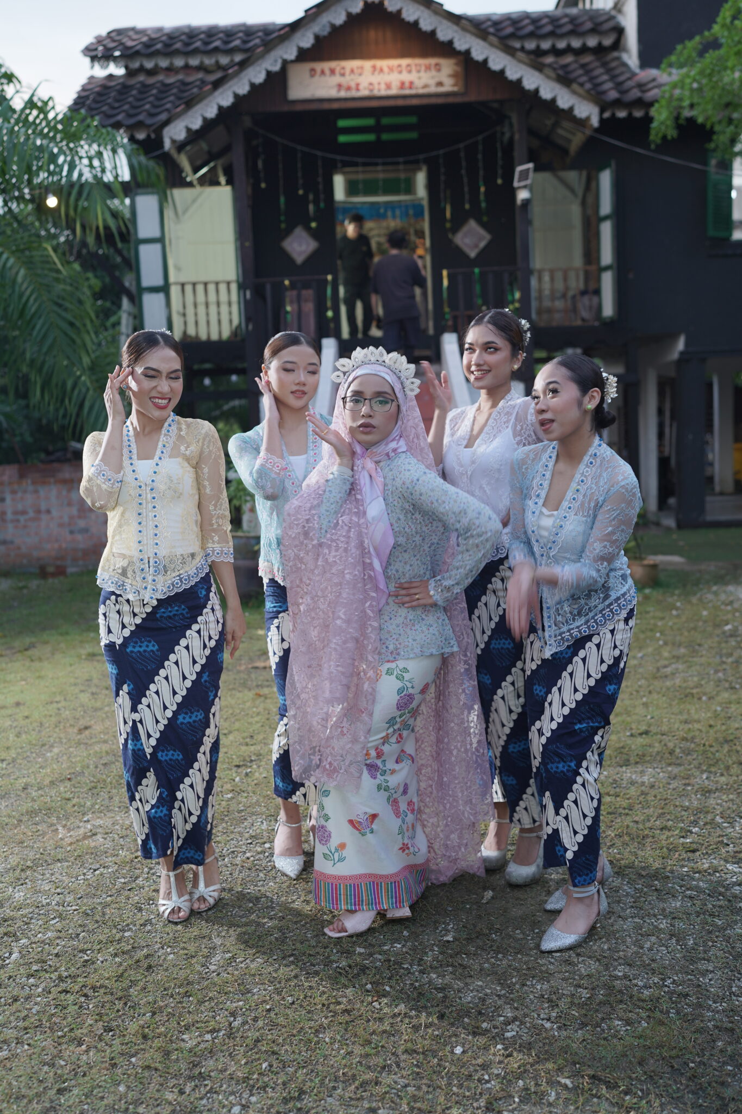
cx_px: 371
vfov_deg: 54.4
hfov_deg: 37.8
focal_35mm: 35
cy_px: 557
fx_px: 1082
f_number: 2.2
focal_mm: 35
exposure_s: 1/60
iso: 100
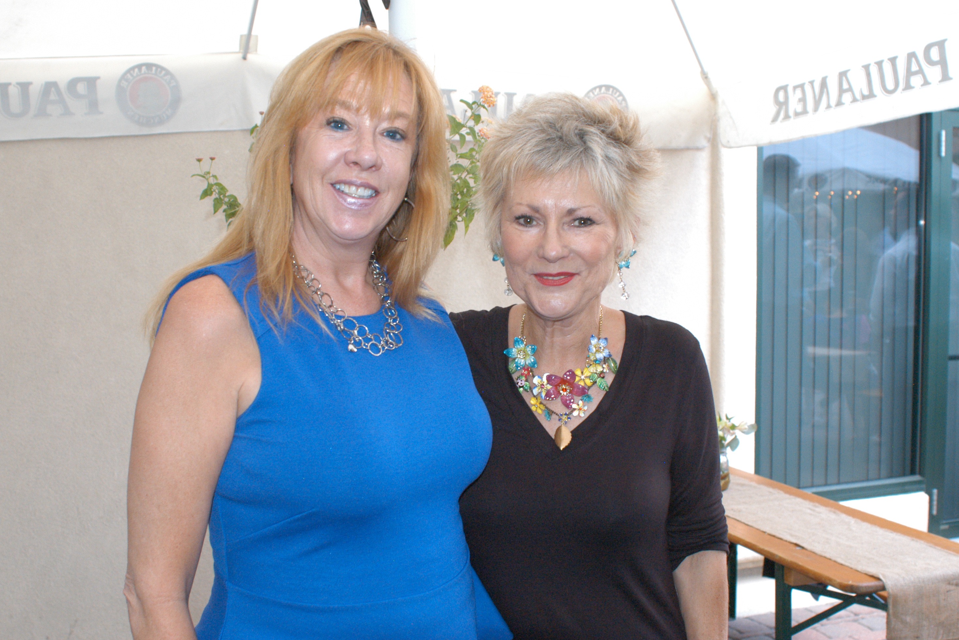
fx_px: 1145
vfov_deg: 31.2
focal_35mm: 43
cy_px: 321
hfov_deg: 45.4
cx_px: 491
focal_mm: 28
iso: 1250
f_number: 5.6
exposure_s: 1/90
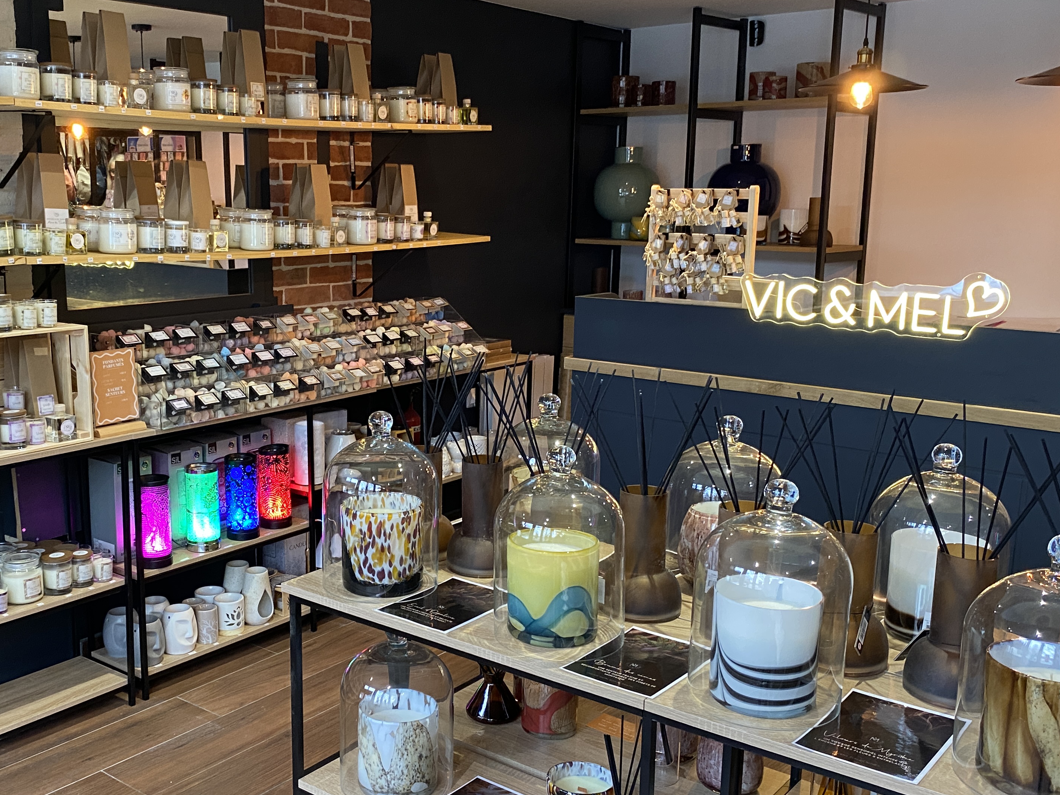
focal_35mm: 37
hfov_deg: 49.8
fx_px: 1133
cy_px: 438
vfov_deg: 38.6
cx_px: 417
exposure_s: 1/50
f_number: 1.8
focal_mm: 4.25
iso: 250
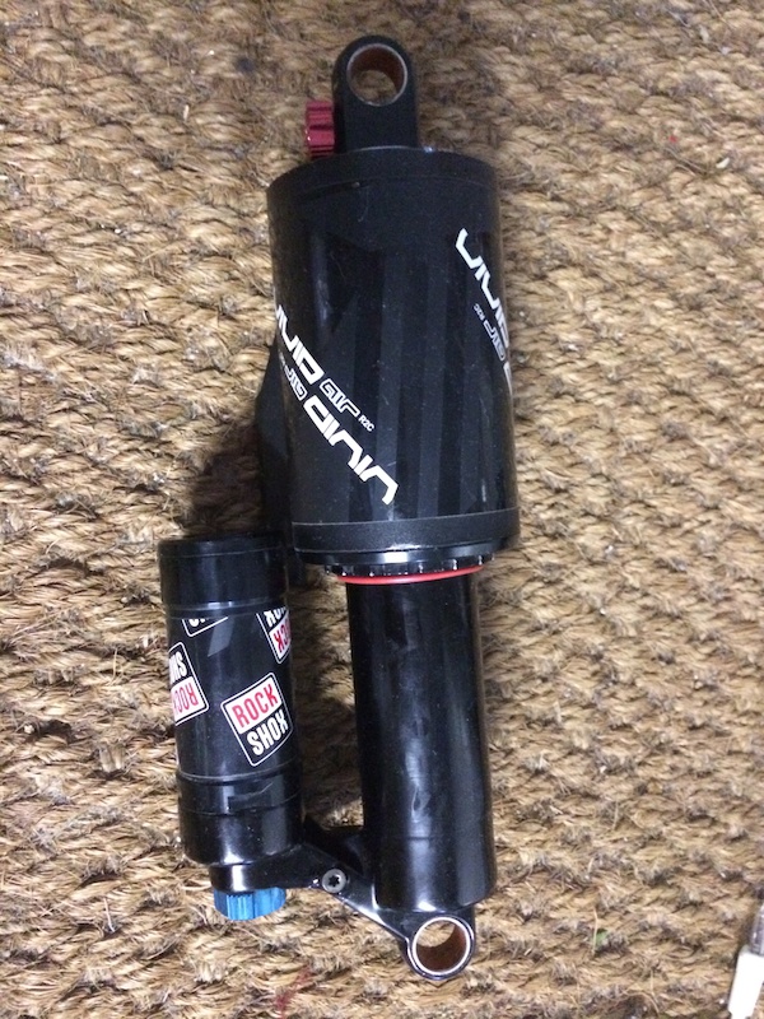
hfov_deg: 48.2
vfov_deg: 61.7
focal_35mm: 29
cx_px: 382
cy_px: 510
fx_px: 853
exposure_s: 1/15
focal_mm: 4.15
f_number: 2.2
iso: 1000
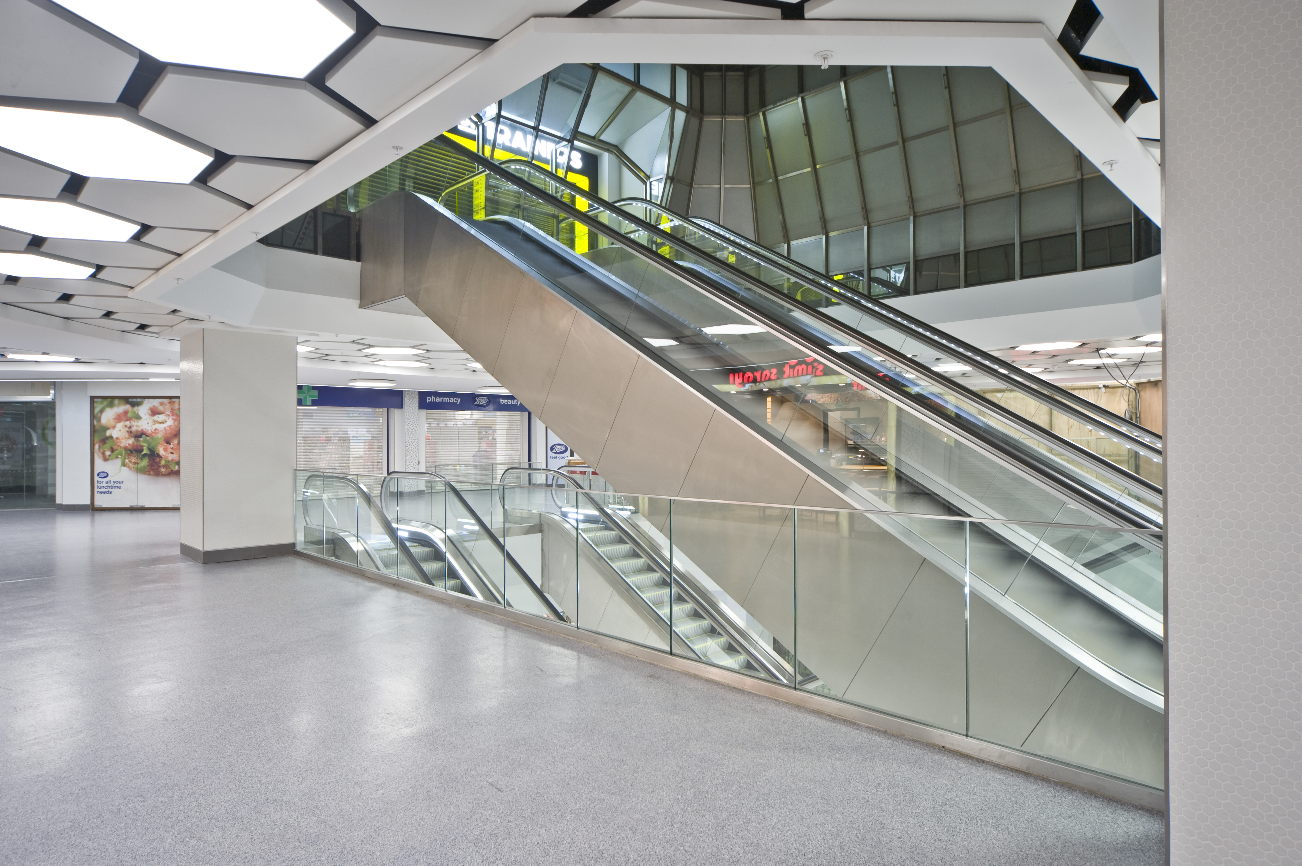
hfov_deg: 84.0
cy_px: 433
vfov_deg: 61.9
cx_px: 651
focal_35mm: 20
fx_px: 723
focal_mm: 20
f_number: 8
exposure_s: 1/1.67
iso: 200
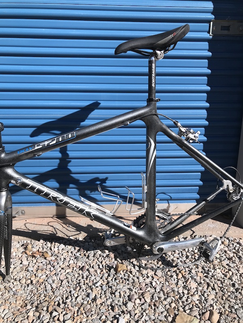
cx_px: 122
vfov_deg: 63.4
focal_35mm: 28
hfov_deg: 49.7
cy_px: 162
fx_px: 262
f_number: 1.8
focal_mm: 3.99
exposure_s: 1/2398
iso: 20
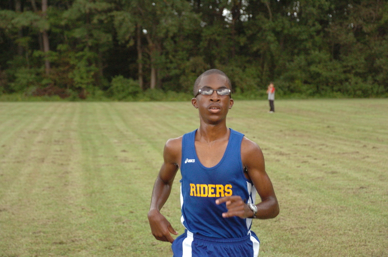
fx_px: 1291
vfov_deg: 11.4
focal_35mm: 120
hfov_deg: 17.1
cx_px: 194
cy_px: 128
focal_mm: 80
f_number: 5.6
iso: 800
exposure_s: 1/500
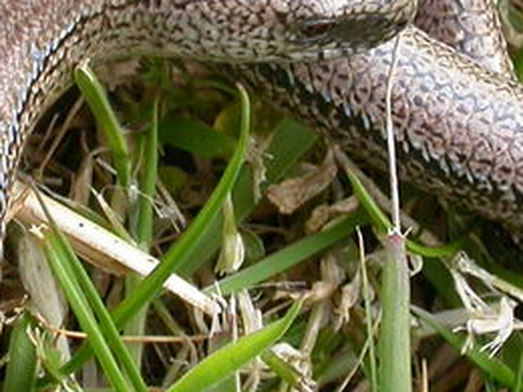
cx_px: 175
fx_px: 3581
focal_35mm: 237
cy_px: 71
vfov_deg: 6.3
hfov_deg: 8.3
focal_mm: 12.2
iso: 100
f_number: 4.9
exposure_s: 1/82.4
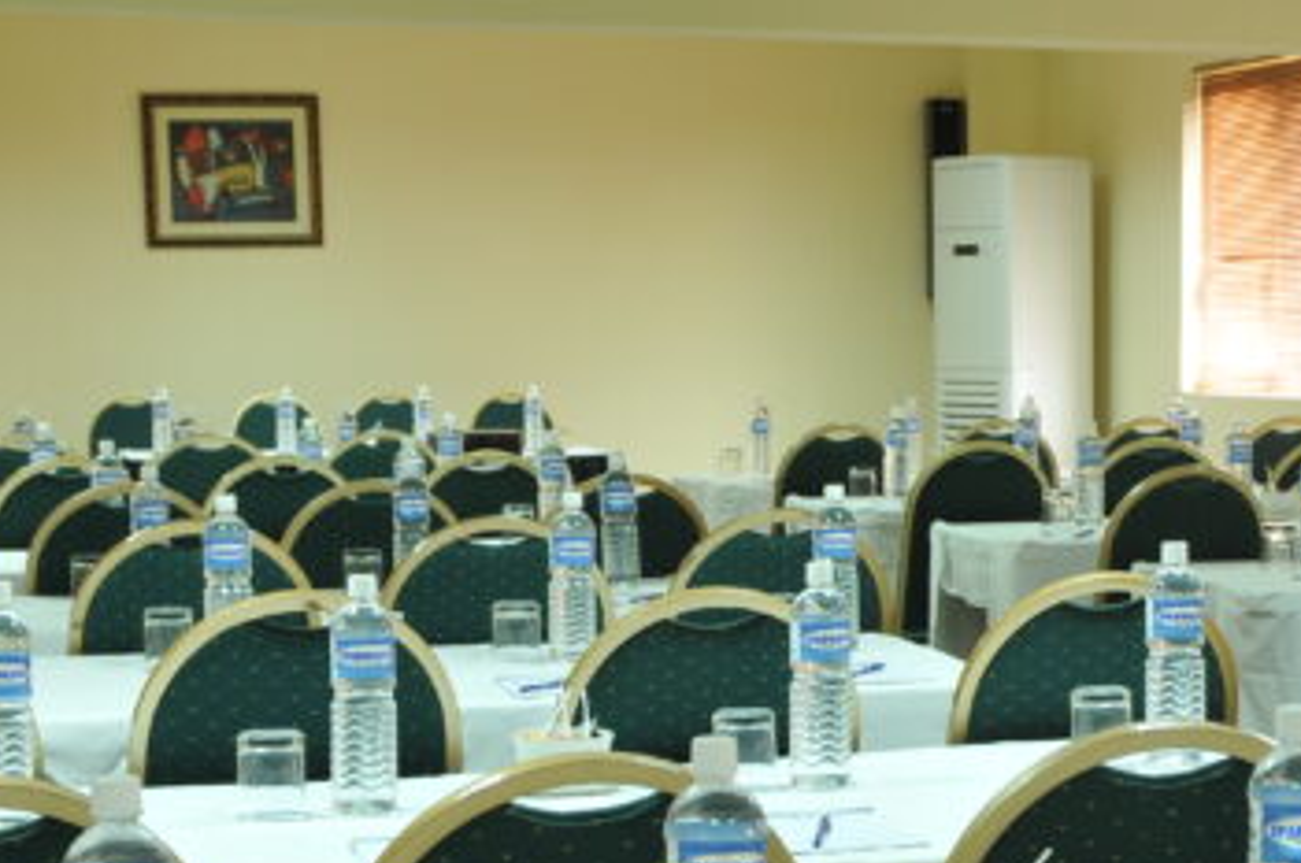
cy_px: 585
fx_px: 3432
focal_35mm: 95
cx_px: 1064
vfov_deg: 14.3
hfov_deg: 21.2
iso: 200
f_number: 6.7
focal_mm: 29
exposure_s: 1/6
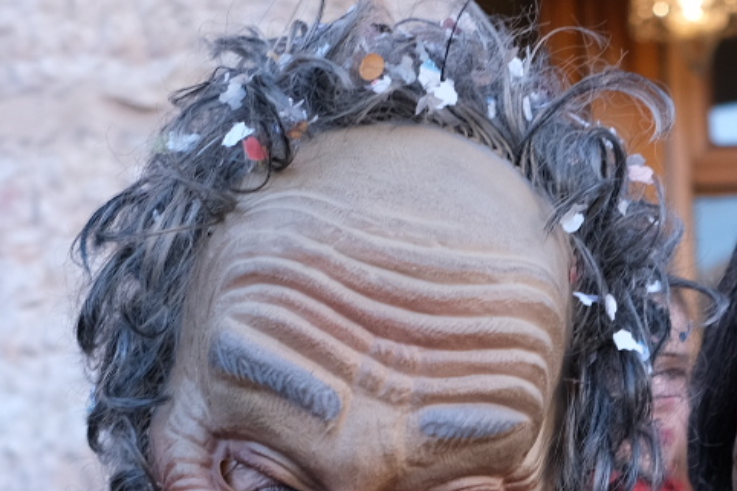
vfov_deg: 10.2
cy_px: 760
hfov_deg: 15.9
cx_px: 485
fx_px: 2640
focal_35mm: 129
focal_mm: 23
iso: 200
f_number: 3.2
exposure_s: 1/200
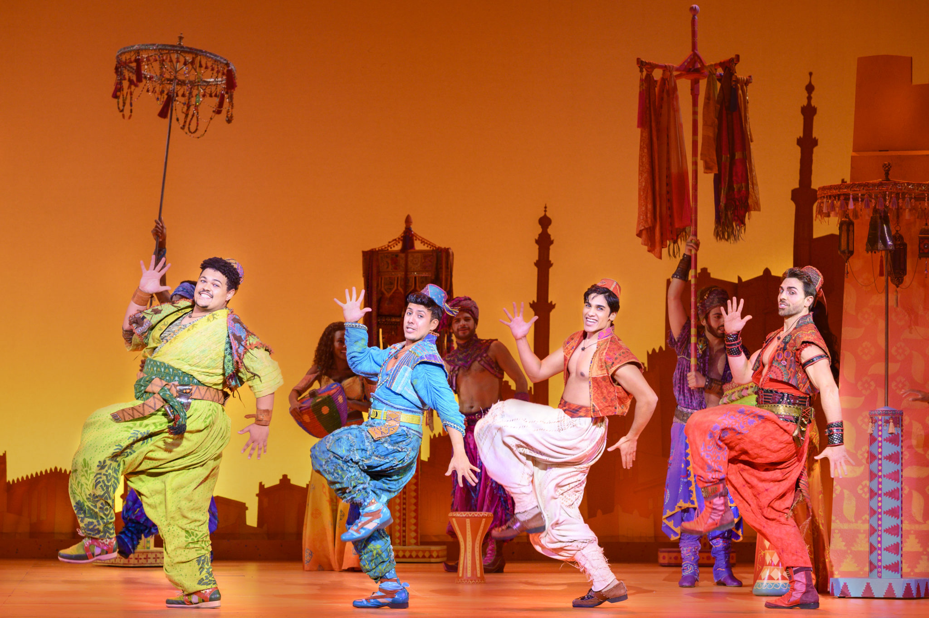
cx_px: 464
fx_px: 3997
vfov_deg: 8.8
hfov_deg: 13.3
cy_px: 309
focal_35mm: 155
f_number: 5.6
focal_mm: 155
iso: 3200
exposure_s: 1/250
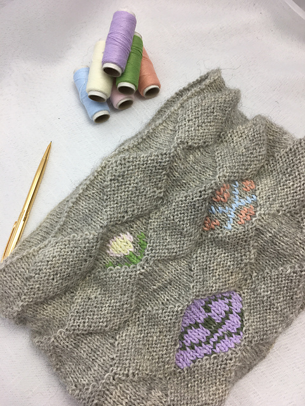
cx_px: 152
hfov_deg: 48.2
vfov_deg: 61.7
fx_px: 341
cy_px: 203
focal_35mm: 29
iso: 32
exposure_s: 1/50
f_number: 2.2
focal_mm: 4.15
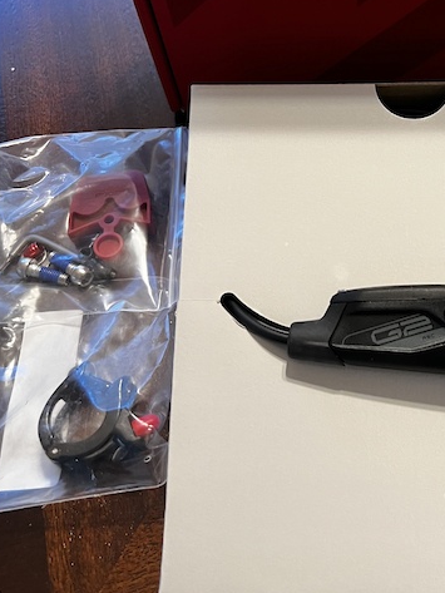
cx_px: 340
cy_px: 174
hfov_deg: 32.2
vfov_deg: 42.1
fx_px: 754
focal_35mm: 44
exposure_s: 1/60
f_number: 1.5
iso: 200
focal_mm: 5.7
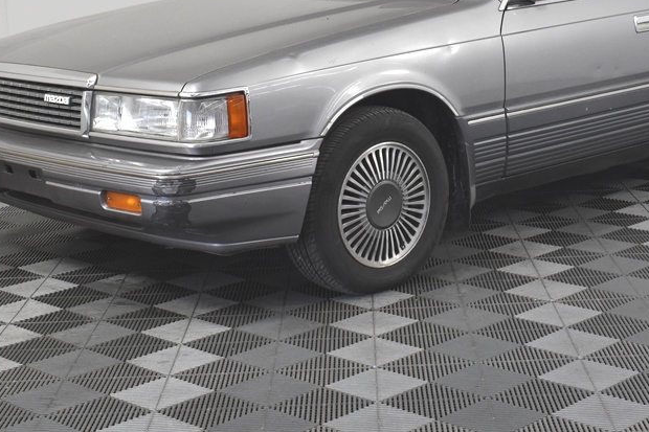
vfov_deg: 17.6
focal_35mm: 77
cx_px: 426
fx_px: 1385
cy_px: 79
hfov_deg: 26.3
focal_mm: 31
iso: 1600
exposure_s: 1/320
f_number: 9
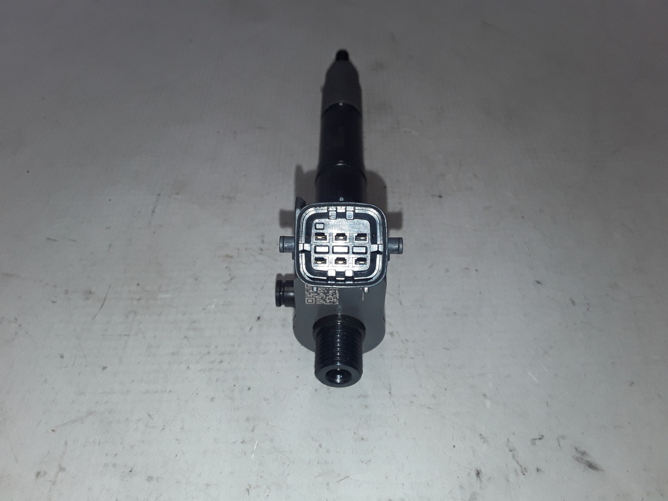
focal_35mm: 27
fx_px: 521
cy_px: 250
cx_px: 334
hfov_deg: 65.3
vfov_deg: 51.4
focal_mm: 2.91
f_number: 1.9
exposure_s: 1/195
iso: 40
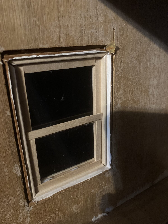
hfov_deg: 49.7
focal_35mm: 28
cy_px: 112
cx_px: 84
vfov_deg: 63.4
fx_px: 181
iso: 640
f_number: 1.8
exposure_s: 1/19
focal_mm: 3.99
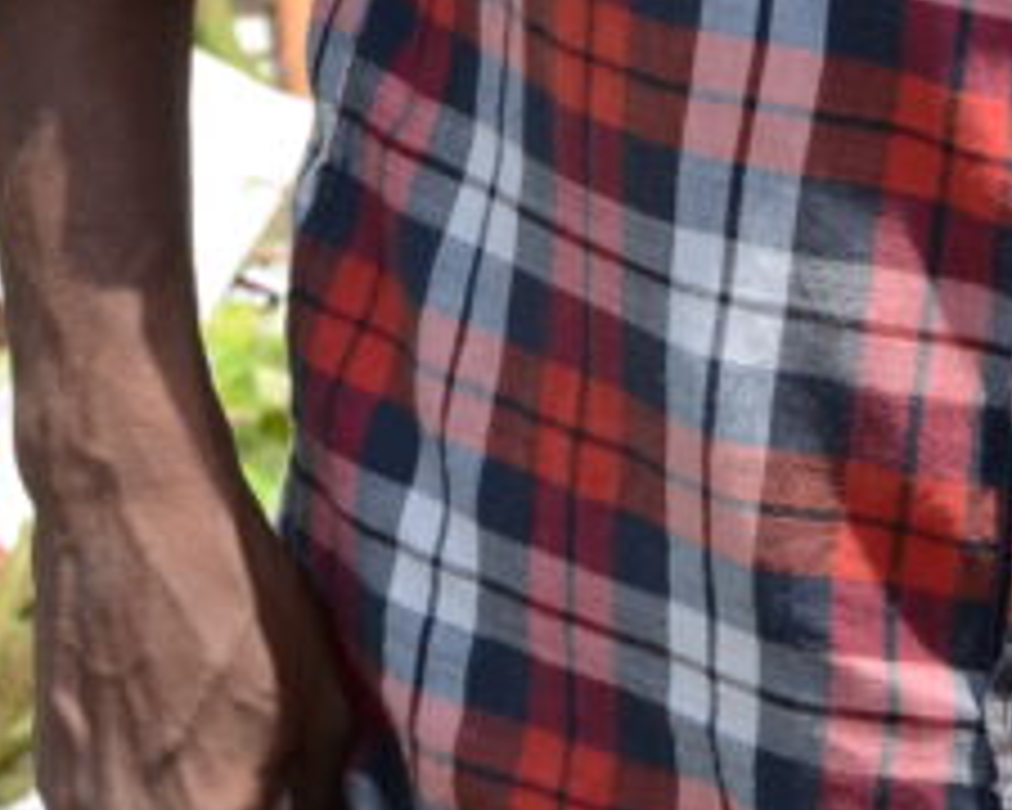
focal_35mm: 397
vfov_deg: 3.9
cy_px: -459
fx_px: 11891
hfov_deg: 4.9
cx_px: 666
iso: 400
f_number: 7.1
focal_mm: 62
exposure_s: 1/800
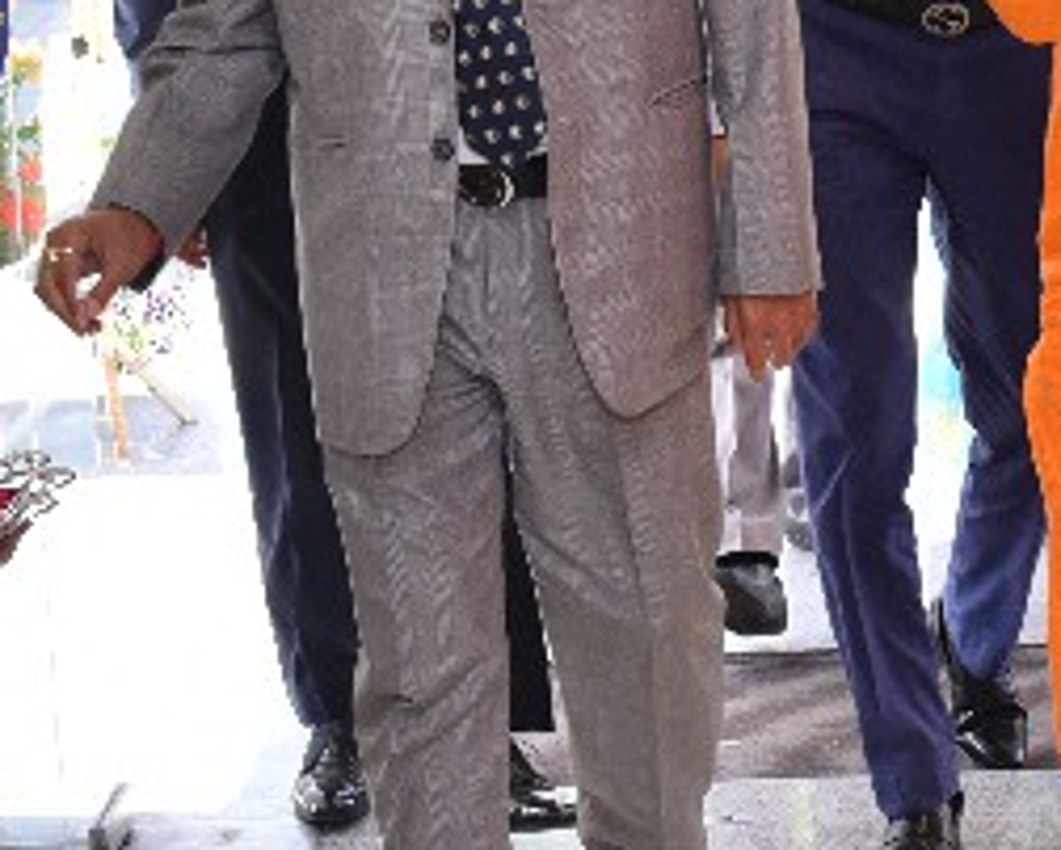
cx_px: 1002
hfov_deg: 18.2
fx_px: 3237
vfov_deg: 14.9
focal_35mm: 103
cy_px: 204
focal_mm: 27
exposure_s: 1/160
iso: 1250
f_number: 10
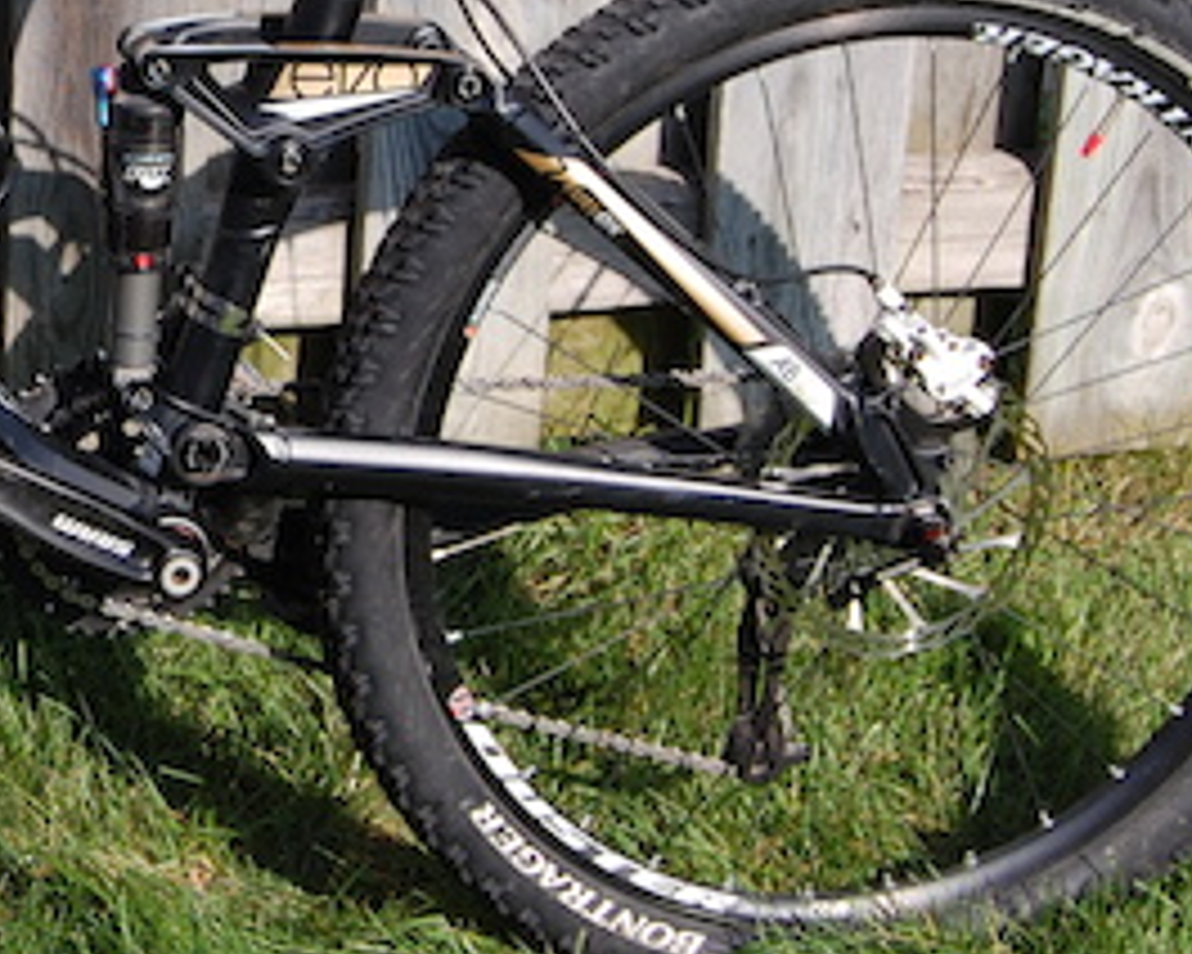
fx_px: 4636
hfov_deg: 14.3
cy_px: 108
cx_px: -189
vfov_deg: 11.7
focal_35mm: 131
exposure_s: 1/250
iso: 200
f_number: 8
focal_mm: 31
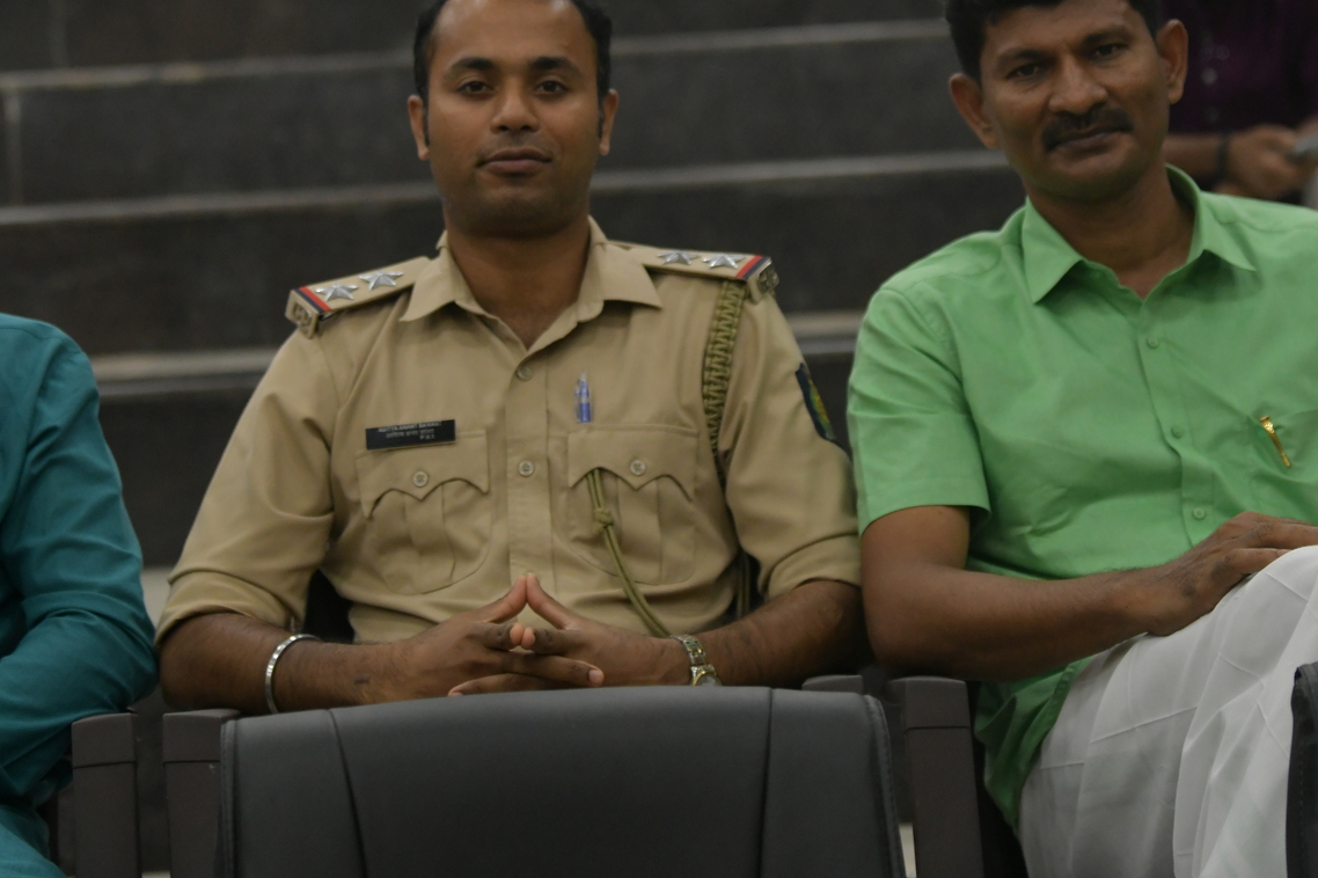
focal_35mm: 127
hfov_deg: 16.1
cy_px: 131
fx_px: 4648
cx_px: 612
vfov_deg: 10.7
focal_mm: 70
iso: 1600
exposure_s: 1/400
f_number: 2.8
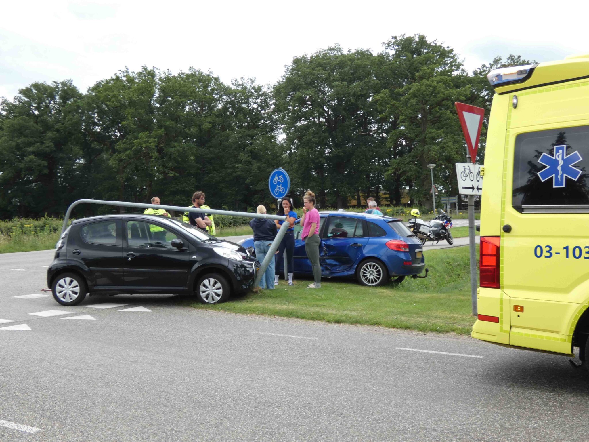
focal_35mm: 41
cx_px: 294
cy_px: 221
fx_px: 698
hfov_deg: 45.8
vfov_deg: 35.1
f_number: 3.6
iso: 80
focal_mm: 7.3
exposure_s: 1/200
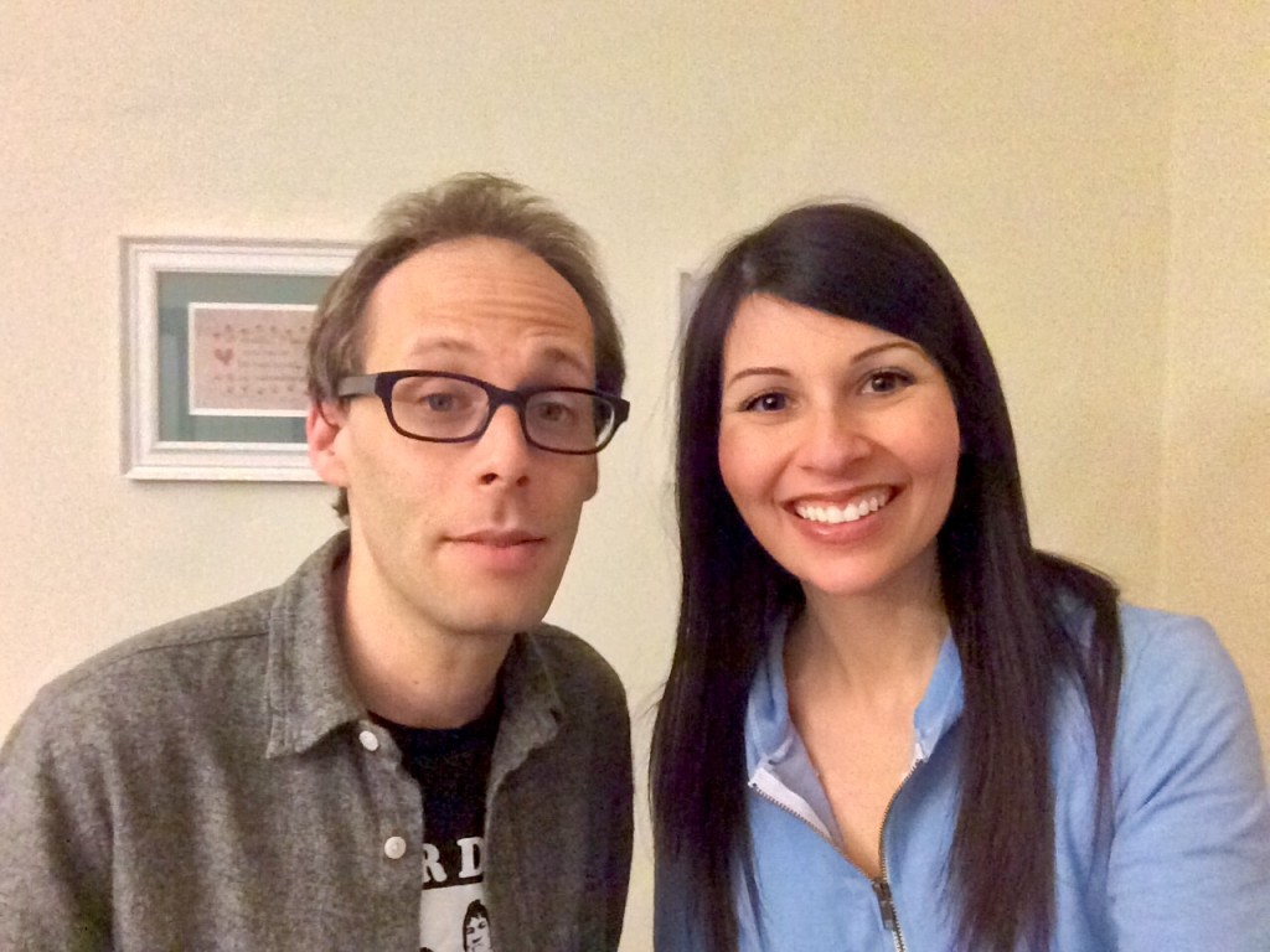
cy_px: 476
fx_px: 1137
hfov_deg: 58.4
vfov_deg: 45.4
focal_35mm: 31
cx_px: 635
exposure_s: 1/15
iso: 1000
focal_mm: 2.15
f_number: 2.4
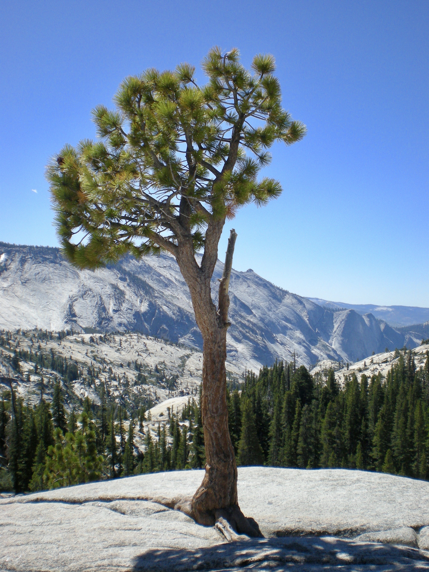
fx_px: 628
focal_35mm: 38
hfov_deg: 37.7
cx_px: 214
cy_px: 286
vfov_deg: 49.0
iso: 64
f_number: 4.6
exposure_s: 1/382
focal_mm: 6.3
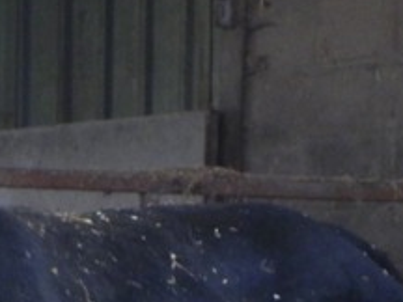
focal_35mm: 352
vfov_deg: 4.2
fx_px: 4098
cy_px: 475
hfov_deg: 5.6
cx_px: -17
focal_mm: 16.9
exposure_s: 1/6
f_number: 4
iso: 400
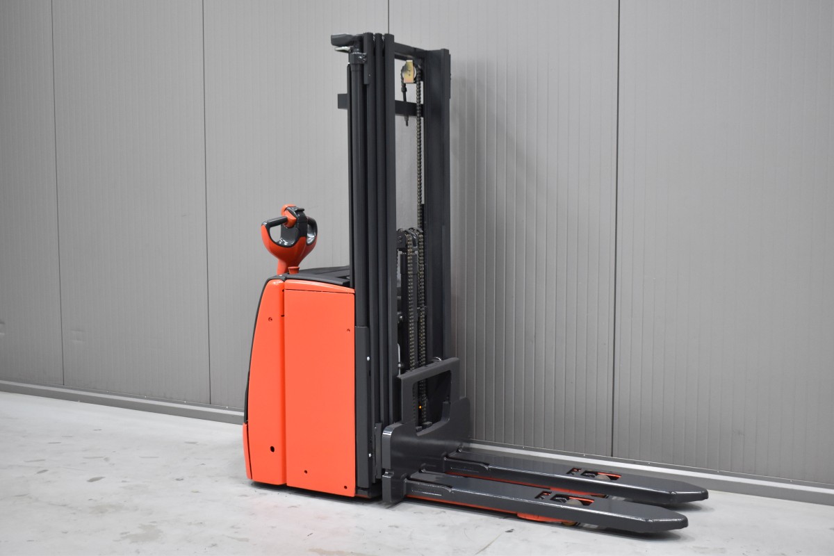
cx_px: 417
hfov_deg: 46.4
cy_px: 278
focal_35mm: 42
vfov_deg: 31.9
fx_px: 973
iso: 1600
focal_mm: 28
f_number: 4.2
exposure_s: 1/50
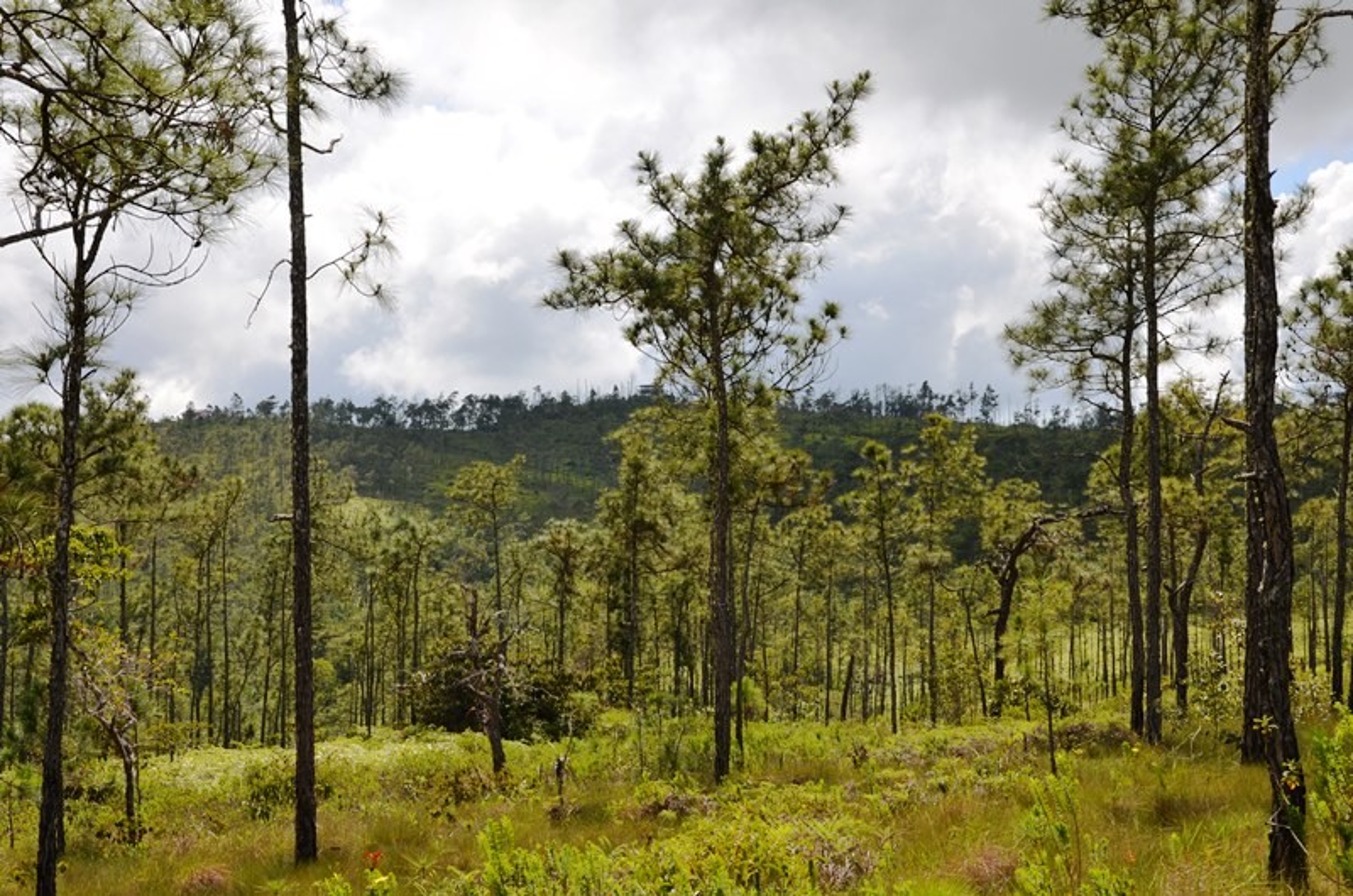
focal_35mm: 57
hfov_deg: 35.1
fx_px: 2138
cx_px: 676
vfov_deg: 23.7
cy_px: 448
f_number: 11
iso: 100
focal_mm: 38
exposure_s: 1/200
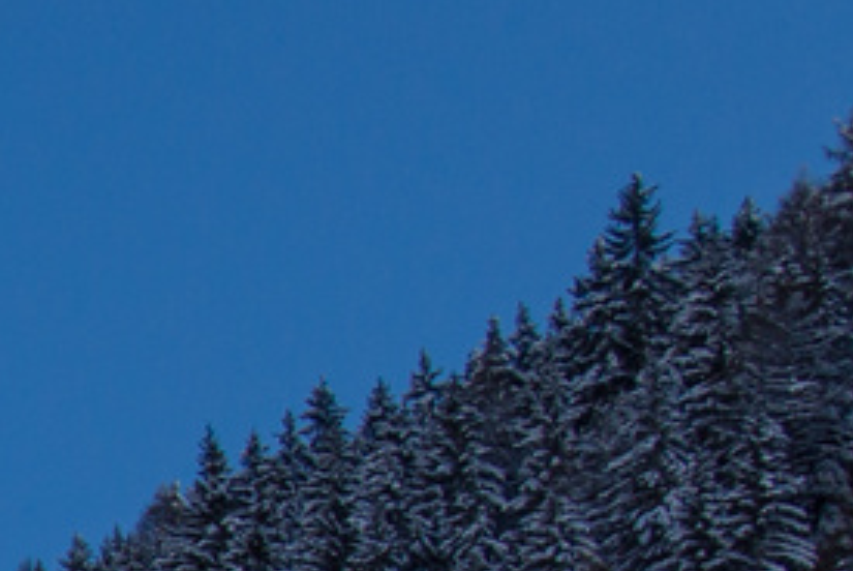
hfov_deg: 7.7
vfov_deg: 5.5
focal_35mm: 247
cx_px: -1272
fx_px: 5859
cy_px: 878
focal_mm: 28
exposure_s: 1/500
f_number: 8
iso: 100
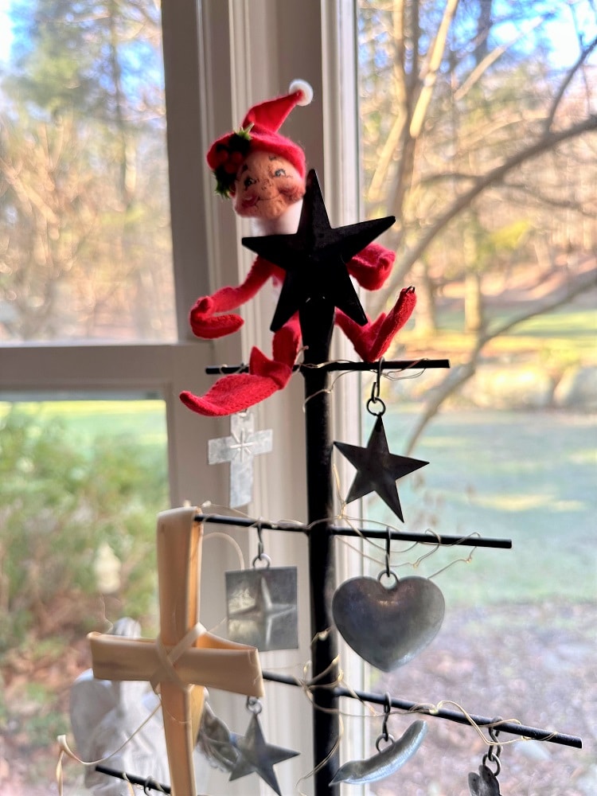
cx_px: 298
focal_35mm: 24
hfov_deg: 56.8
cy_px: 398
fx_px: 552
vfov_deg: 71.6
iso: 125
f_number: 1.78
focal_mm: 6.86
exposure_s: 1/121
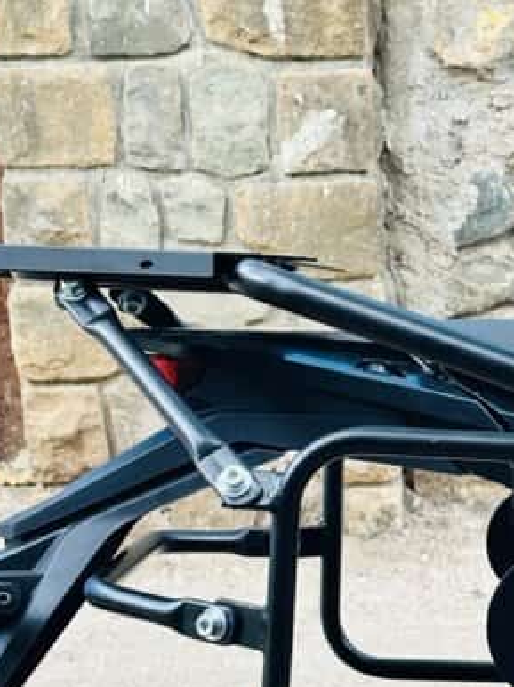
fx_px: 2279
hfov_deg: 12.8
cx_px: 453
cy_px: 393
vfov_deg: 17.1
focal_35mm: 115
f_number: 1.78
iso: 125
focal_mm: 6.86
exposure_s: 1/60
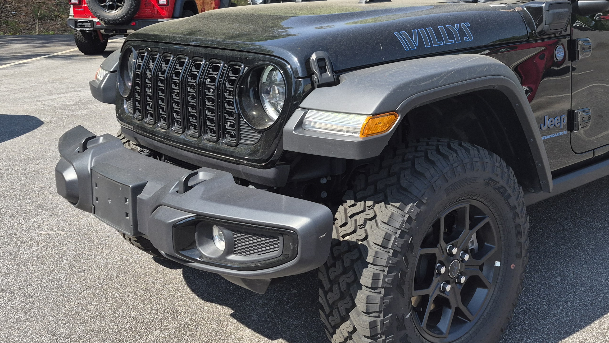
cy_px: 91
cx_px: 423
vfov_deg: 30.0
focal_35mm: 39
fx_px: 630
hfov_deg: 50.3
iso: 80
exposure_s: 1/3184
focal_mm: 5.4
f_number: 1.8
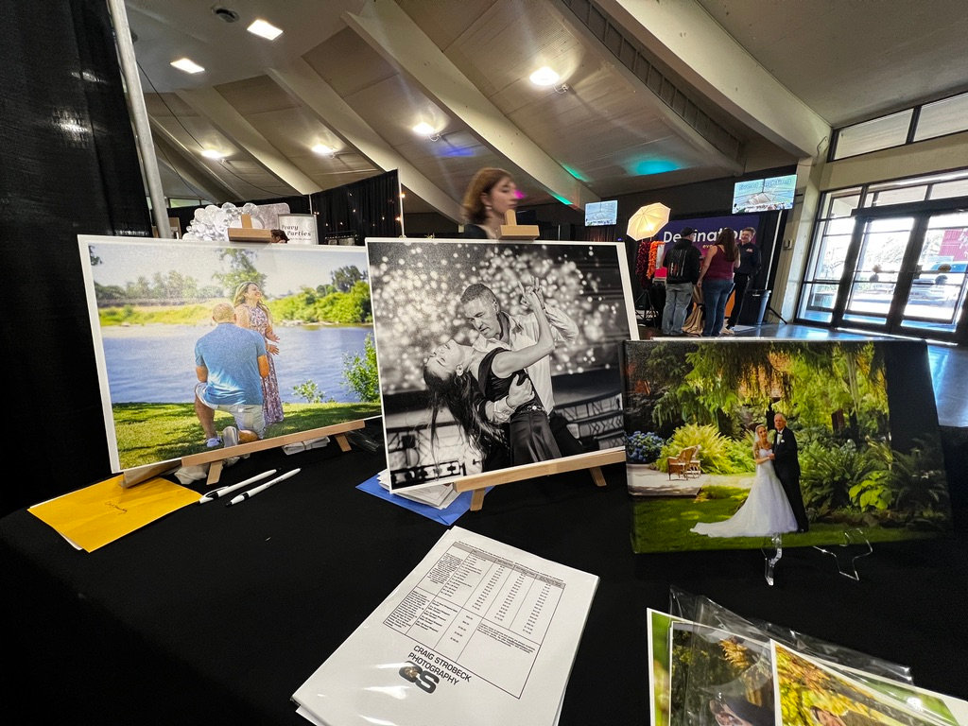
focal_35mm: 13
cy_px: 363
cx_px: 484
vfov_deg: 89.9
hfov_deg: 106.2
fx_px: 364
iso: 320
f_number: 1.8
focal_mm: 1.57
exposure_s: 1/60
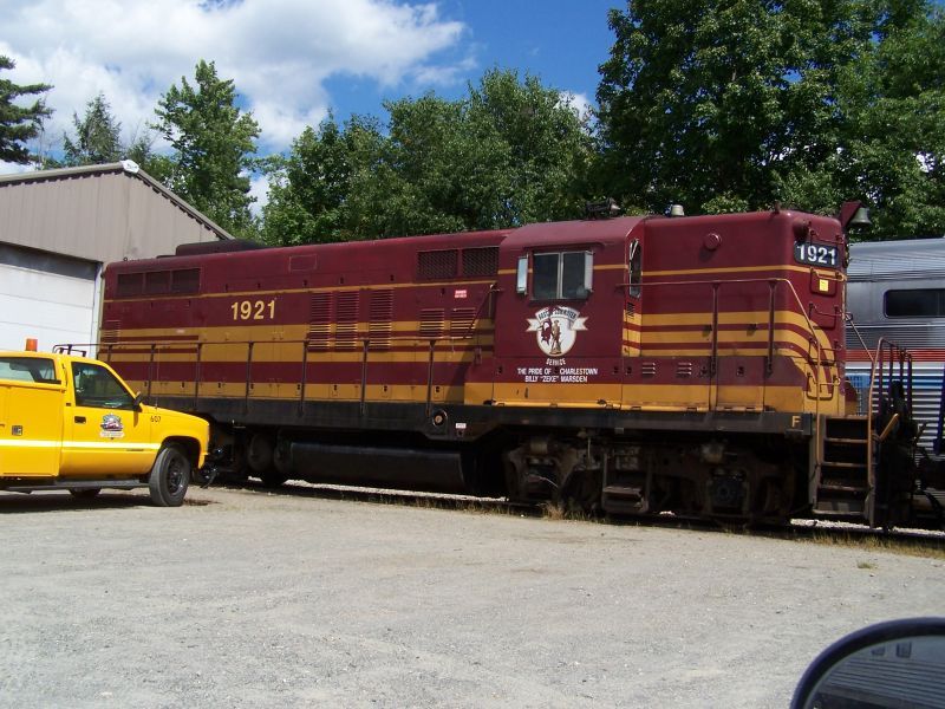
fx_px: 1037
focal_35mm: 38
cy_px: 354
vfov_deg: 37.7
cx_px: 472
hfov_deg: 49.0
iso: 80
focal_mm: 6.3
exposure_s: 1/750
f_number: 4
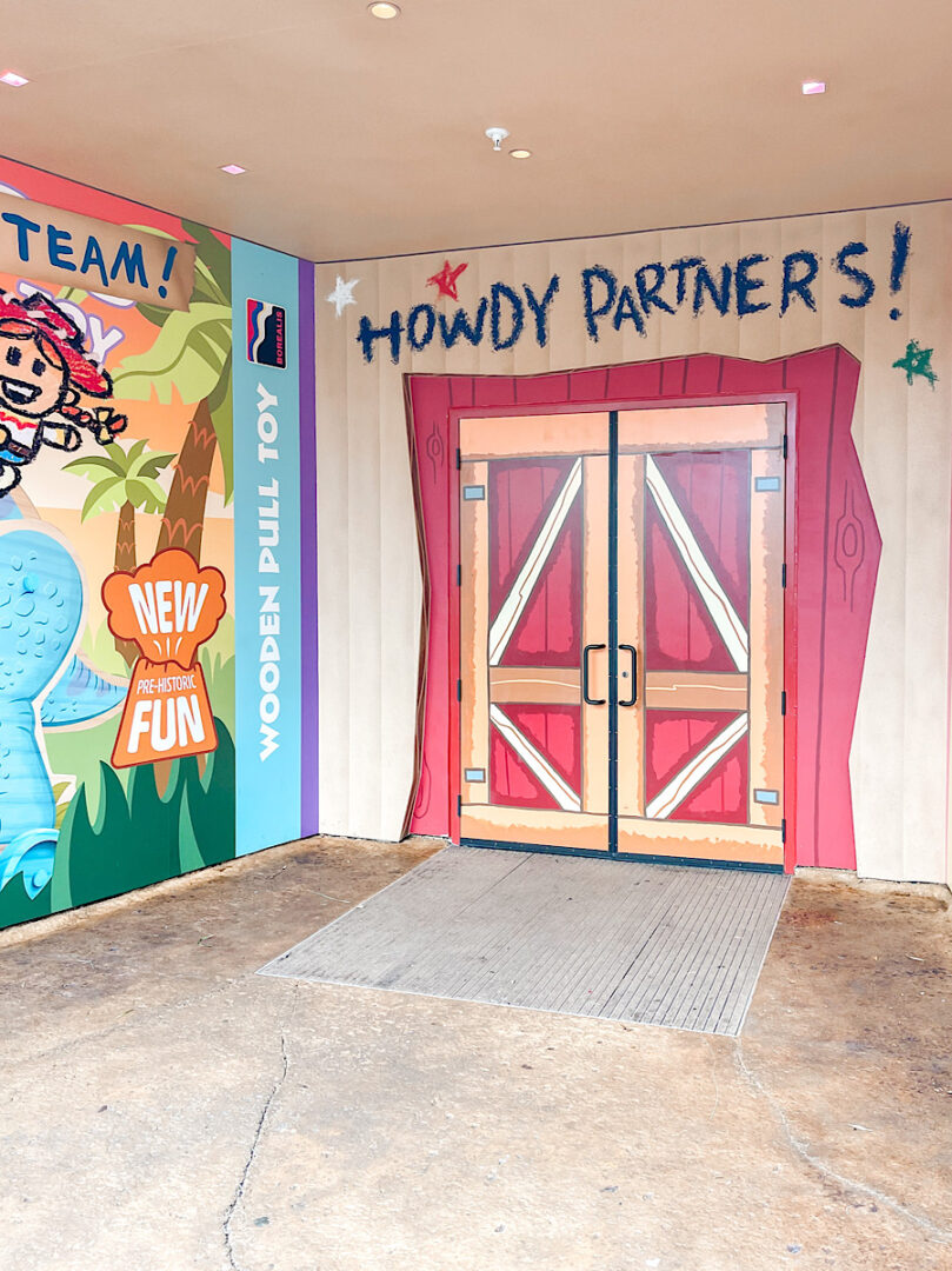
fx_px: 954
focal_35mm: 26
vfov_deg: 67.3
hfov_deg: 53.0
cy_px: 636
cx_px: 476
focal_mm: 5.1
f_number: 1.6
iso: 100
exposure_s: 1/120
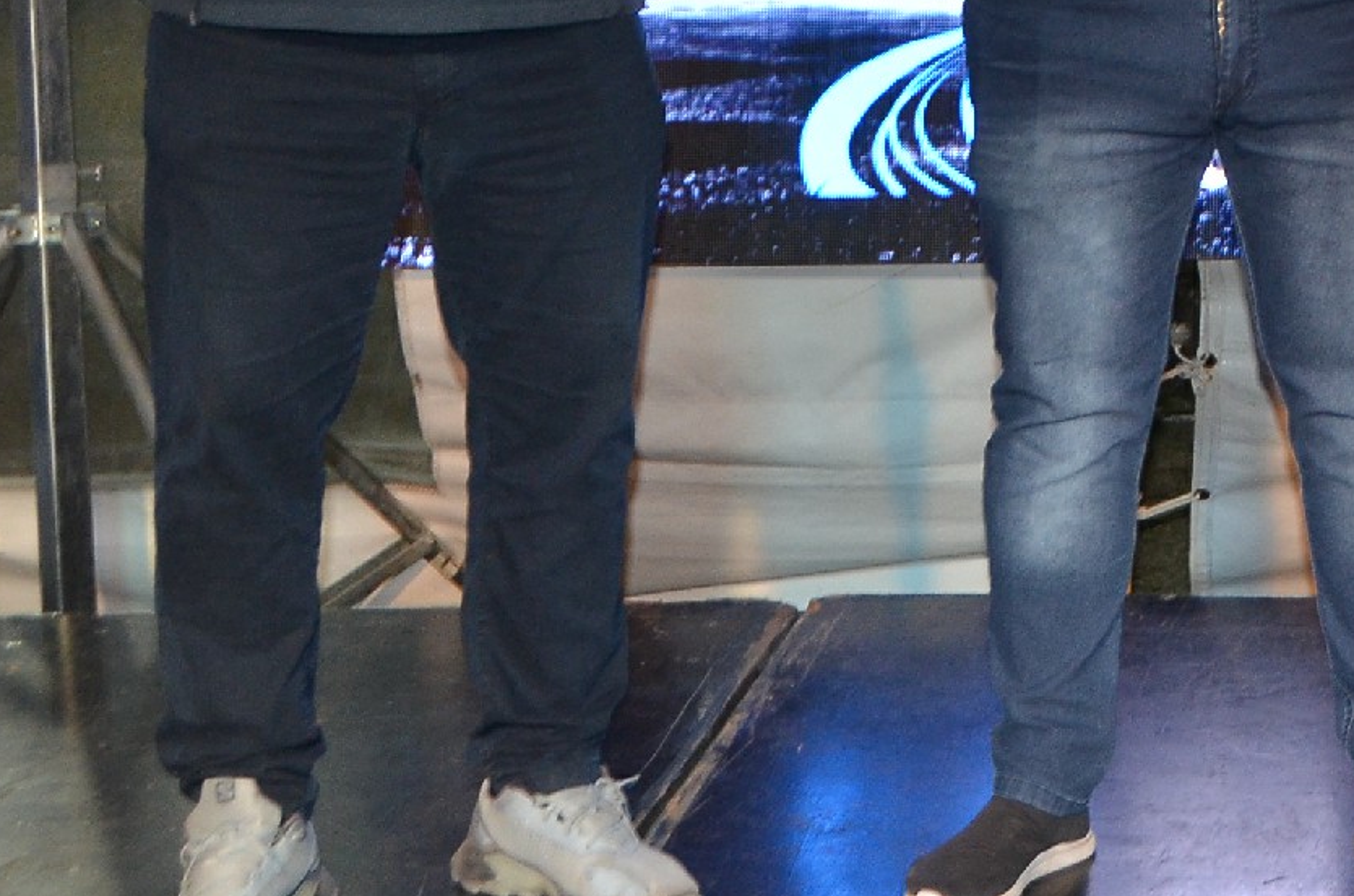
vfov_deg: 13.9
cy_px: -220
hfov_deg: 20.8
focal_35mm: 95
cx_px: 1346
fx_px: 3565
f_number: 3.8
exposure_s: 1/60
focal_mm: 22
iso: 800
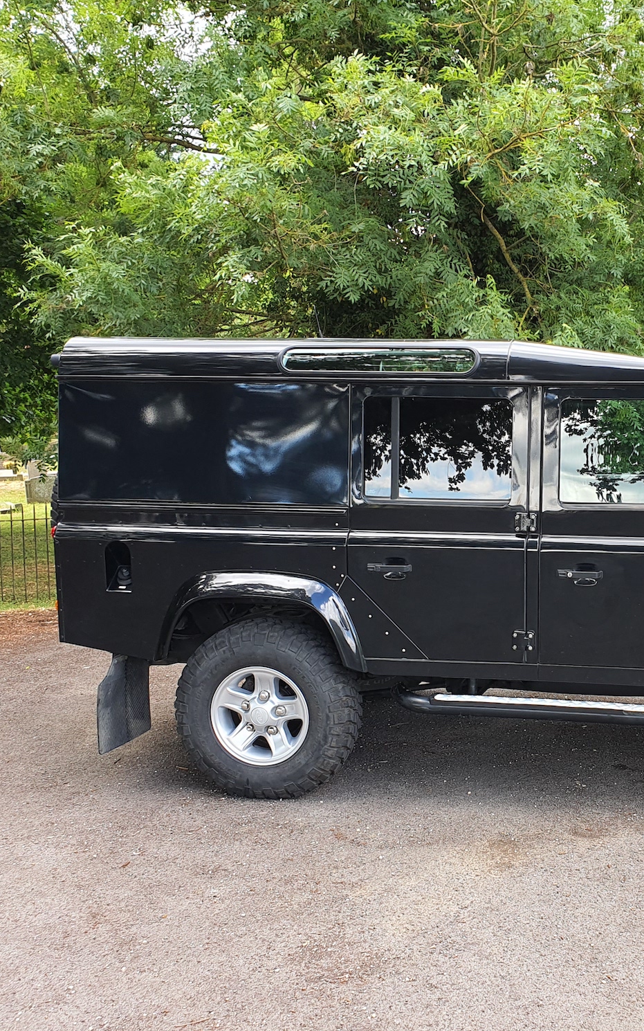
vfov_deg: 52.8
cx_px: 581
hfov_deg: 32.7
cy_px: 518
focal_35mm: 37
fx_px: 1039
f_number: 2.4
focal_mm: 4.3
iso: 50
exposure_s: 1/113
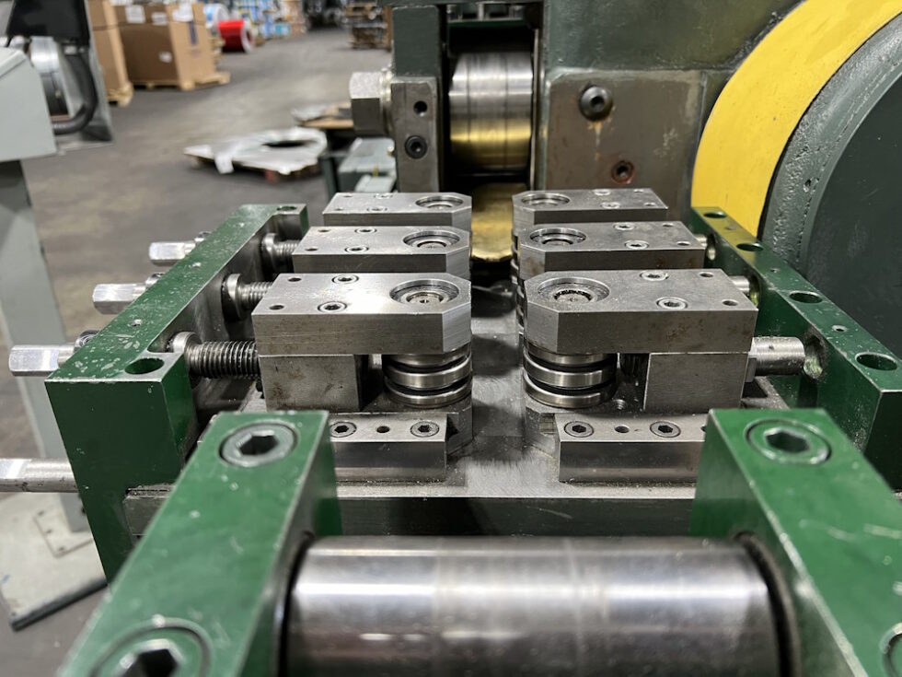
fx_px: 677
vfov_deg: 53.1
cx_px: 451
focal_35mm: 26
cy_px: 338
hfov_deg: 67.3
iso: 250
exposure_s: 1/60
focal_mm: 5.7
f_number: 1.5
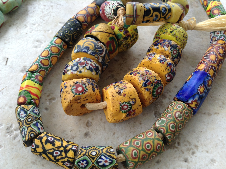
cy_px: 84
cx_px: 113
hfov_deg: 55.4
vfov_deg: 42.8
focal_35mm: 33
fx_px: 215
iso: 25
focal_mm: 3.3
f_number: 2.4
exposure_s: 1/122
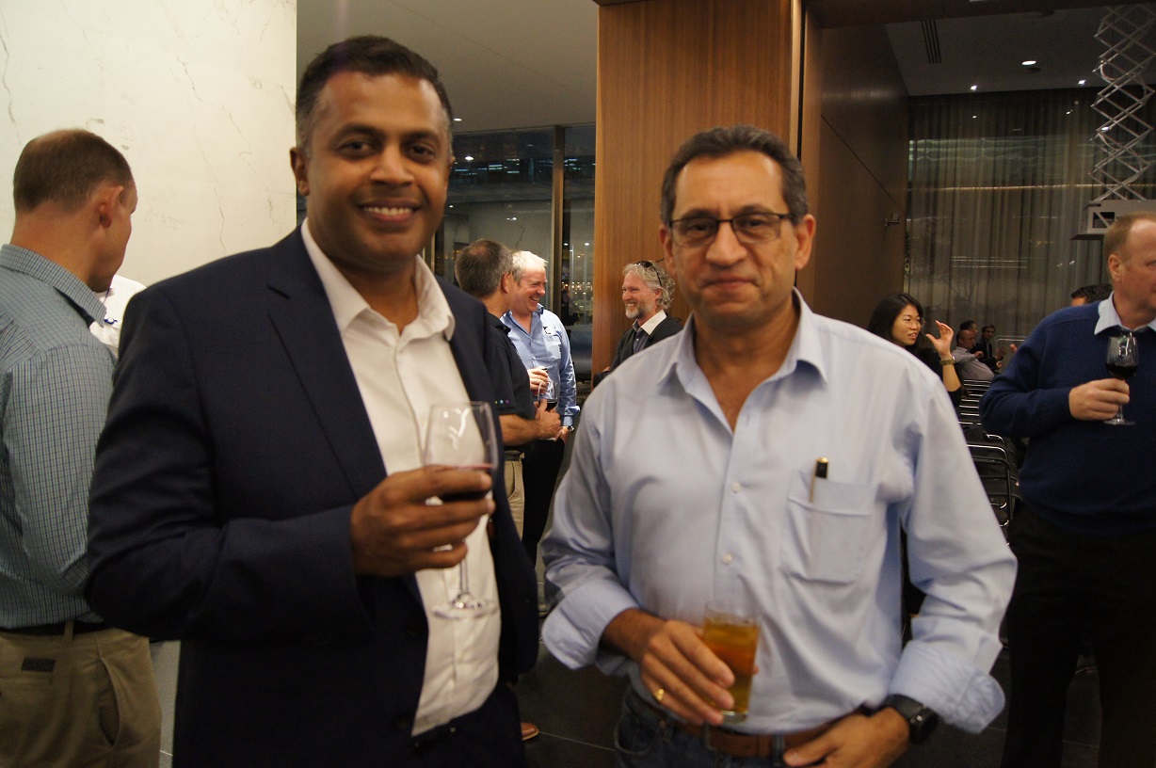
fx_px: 866
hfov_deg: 67.4
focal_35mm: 27
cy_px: 384
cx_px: 578
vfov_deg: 47.8
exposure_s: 1/125
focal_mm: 18
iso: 1600
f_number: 3.5
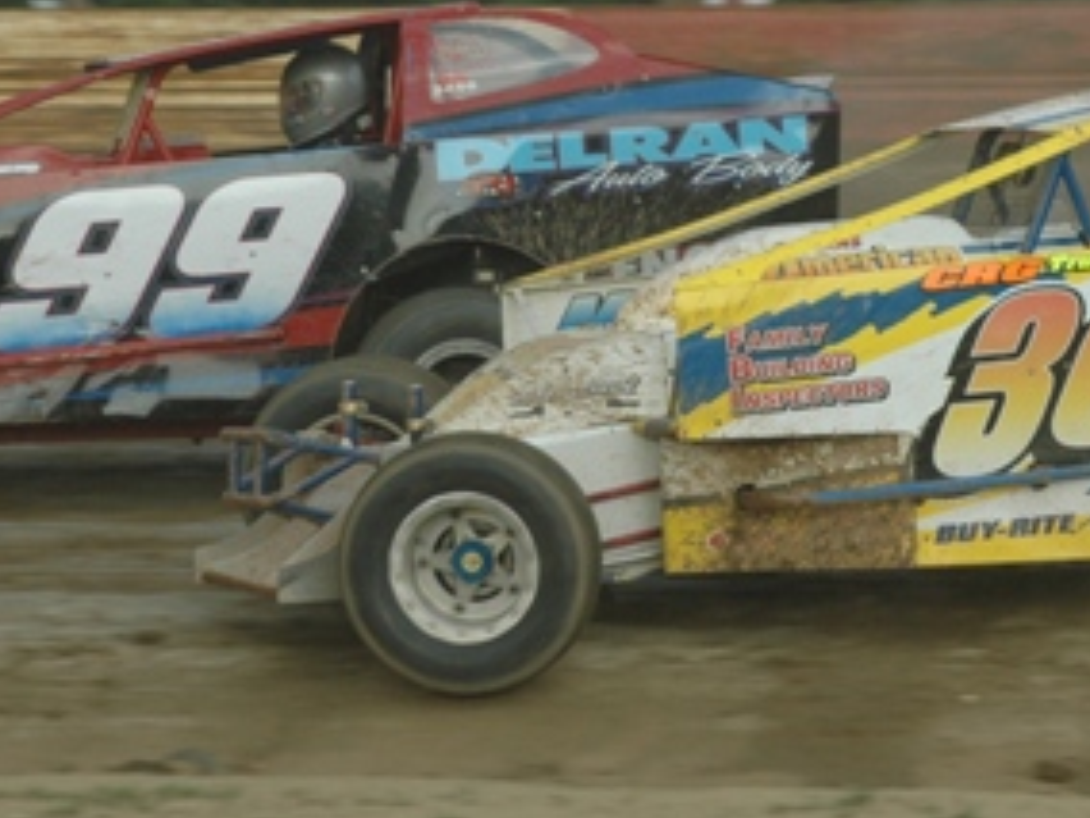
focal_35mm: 266
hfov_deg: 7.4
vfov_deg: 5.6
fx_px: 8376
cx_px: 841
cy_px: 252
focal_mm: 90
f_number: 6.3
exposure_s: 1/640
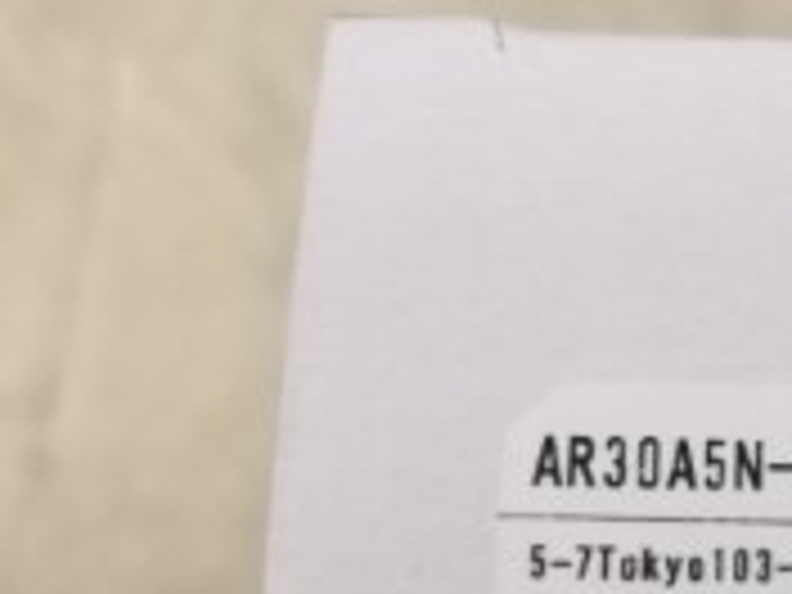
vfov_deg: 22.1
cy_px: 648
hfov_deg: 27.8
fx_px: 1441
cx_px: 889
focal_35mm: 63
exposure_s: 1/30
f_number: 1.8
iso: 432
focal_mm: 3.59
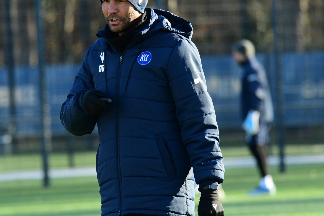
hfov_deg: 3.7
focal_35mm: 559
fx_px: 5031
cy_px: 59
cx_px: 144
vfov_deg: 2.5
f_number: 5.3
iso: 900
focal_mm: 250
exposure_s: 1/1000
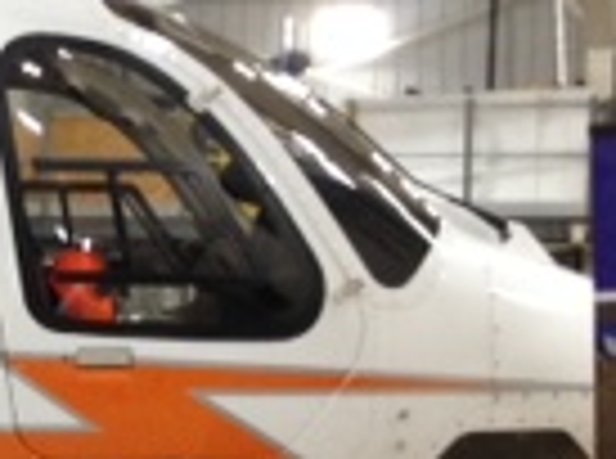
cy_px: 396
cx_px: -598
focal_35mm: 164
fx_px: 2911
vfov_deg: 9.0
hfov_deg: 11.0
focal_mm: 4.28
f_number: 2.4
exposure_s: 1/20
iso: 100
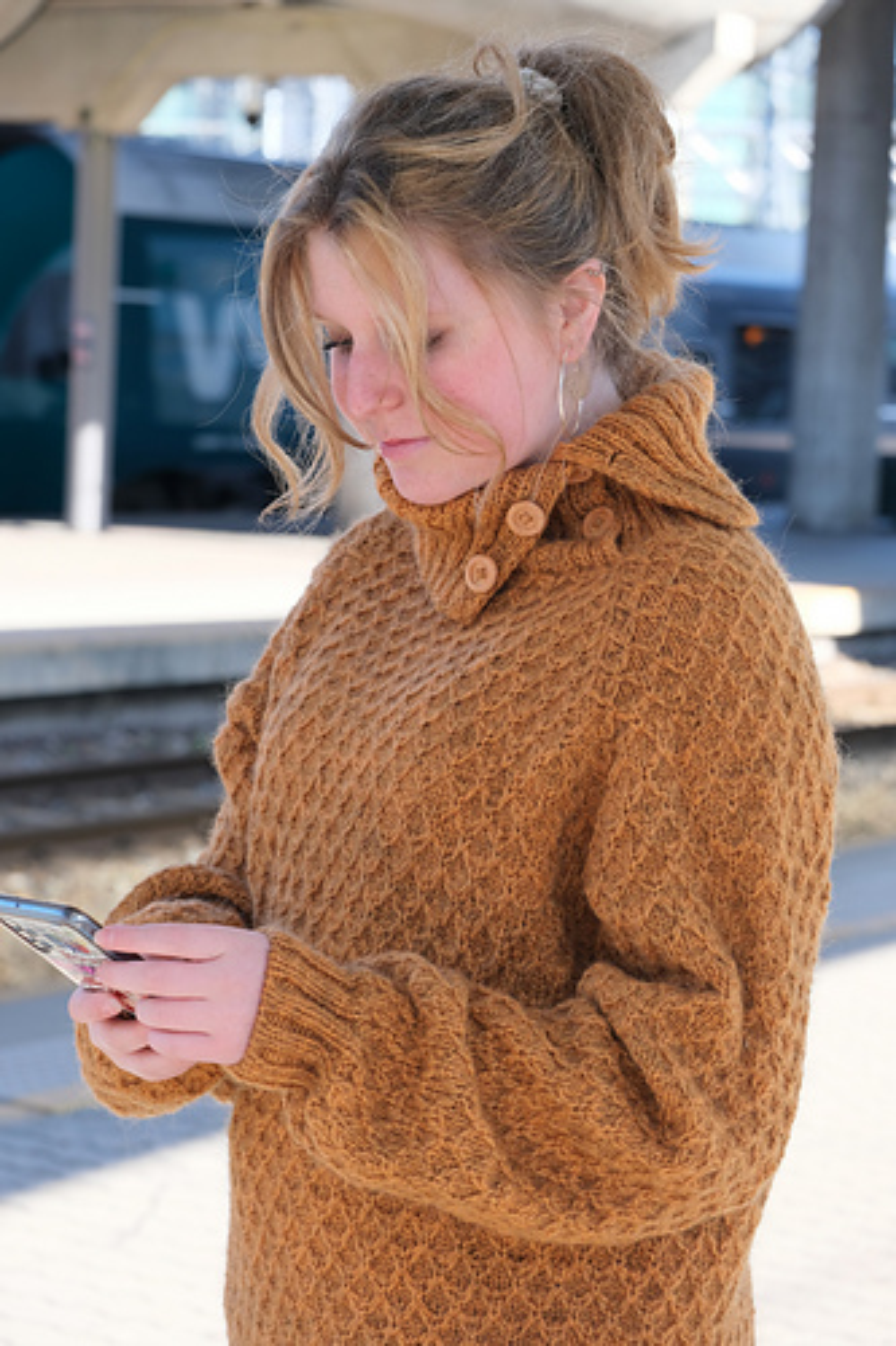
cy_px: 673
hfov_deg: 15.3
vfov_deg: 22.9
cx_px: 448
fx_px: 3325
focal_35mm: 89
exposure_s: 1/85
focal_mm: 59.6
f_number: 5.6
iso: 320
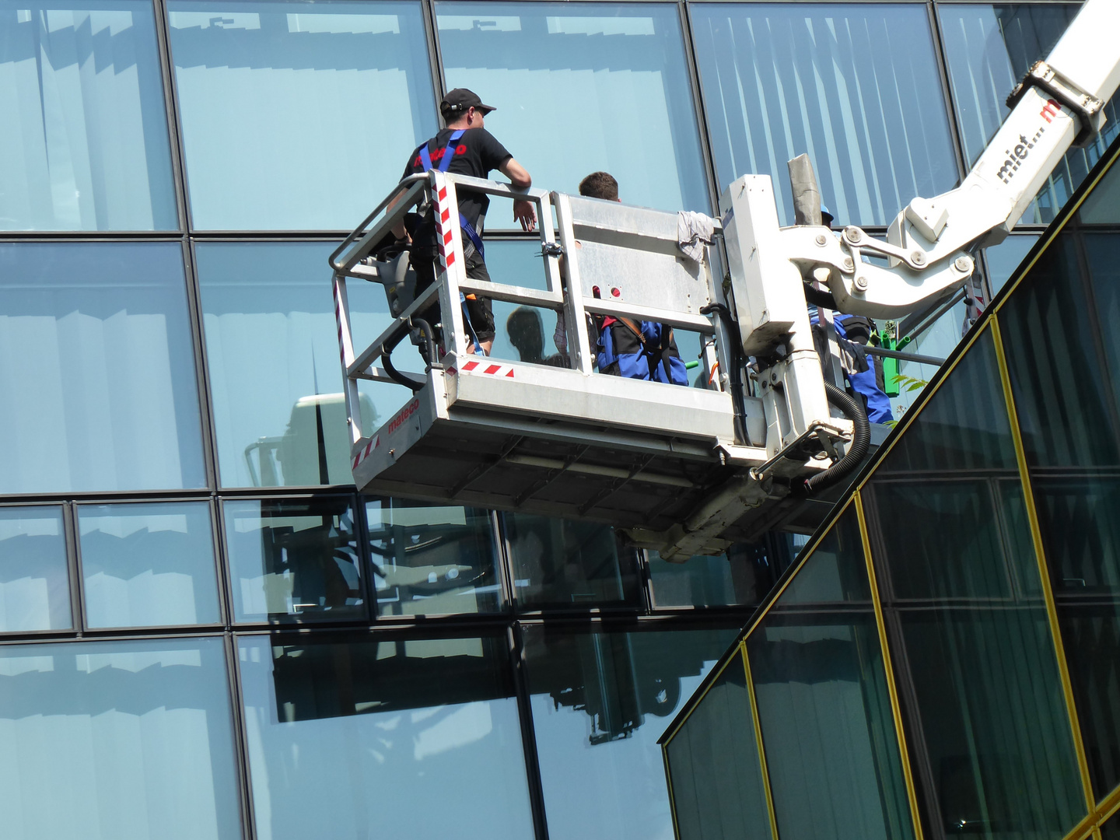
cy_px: 420
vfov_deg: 10.7
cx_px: 560
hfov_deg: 14.3
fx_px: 4465
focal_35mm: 138
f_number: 5.2
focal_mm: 22.3
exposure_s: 1/250
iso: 125
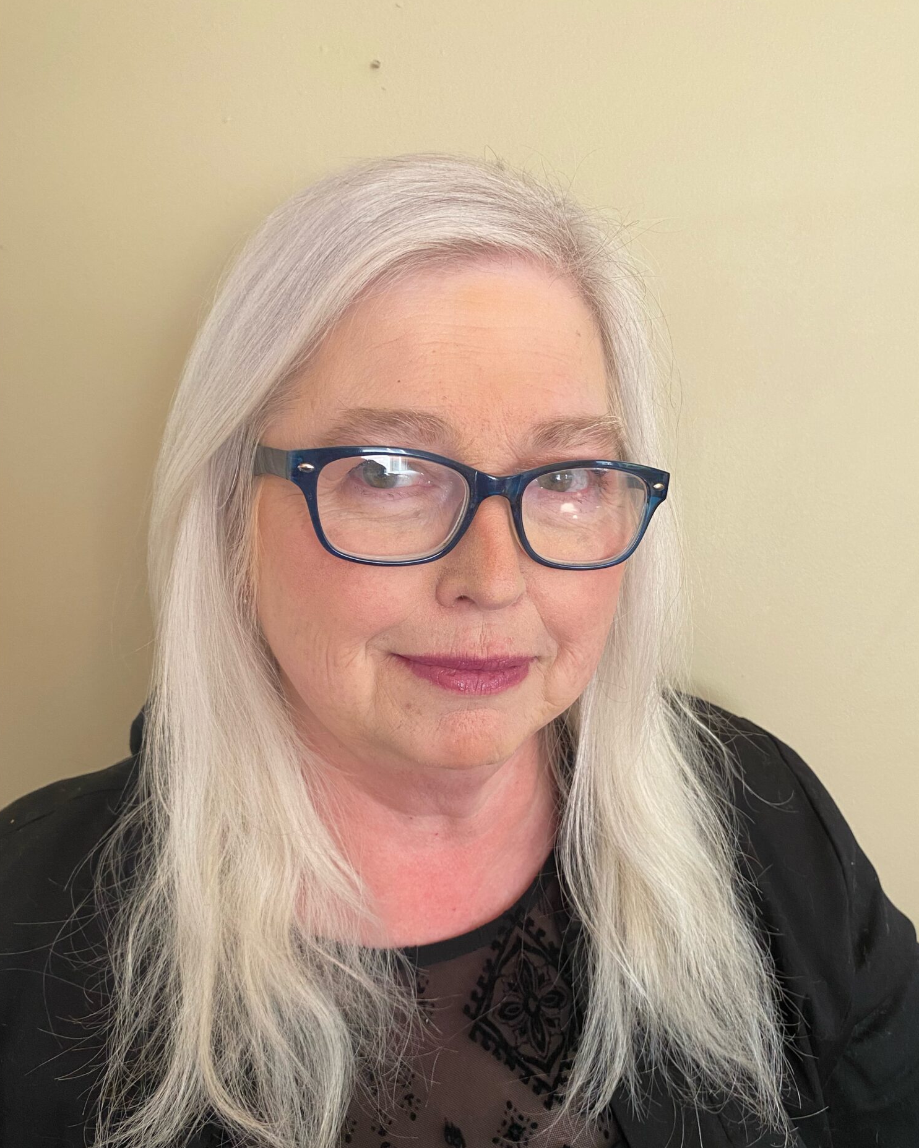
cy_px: 626
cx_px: 468
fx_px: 952
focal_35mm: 28
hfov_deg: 51.5
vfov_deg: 62.1
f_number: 1.8
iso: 125
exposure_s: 1/60
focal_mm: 4.25
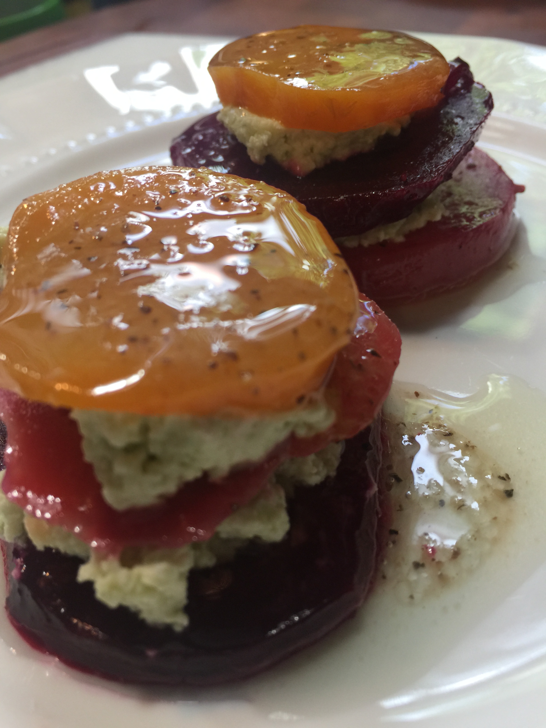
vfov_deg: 61.7
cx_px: 273
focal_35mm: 29
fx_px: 610
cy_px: 364
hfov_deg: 48.2
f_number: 2.2
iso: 32
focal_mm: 4.15
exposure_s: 1/30
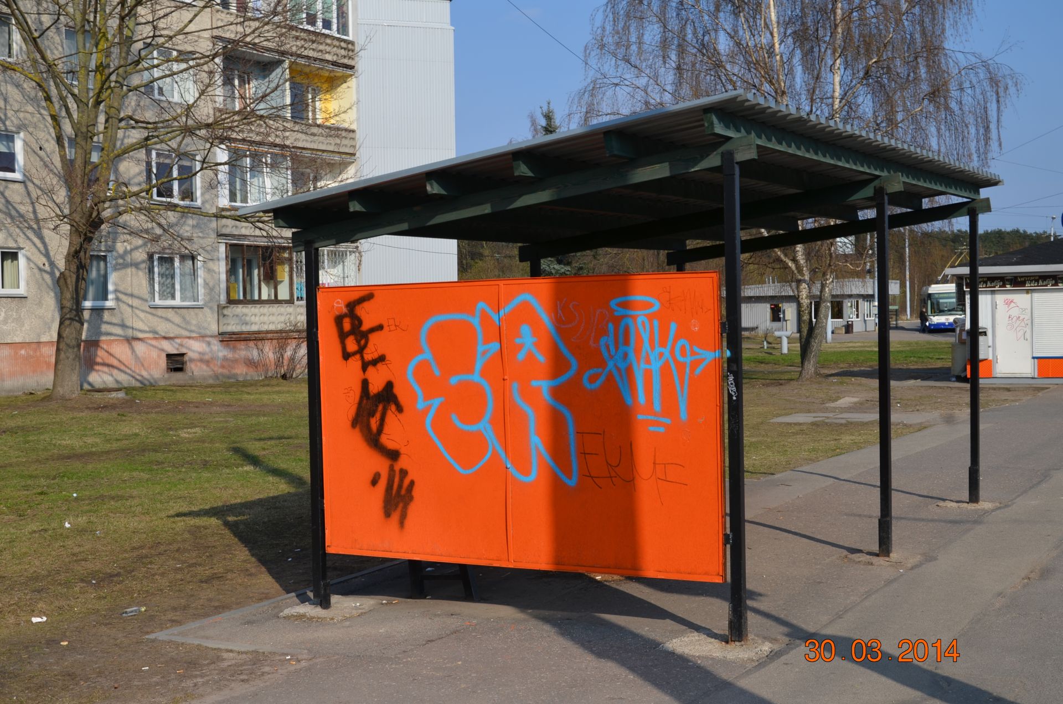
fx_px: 1415
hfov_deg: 41.2
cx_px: 532
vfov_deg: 28.0
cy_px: 352
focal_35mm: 48
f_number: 8
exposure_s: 1/250
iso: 100
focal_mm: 32
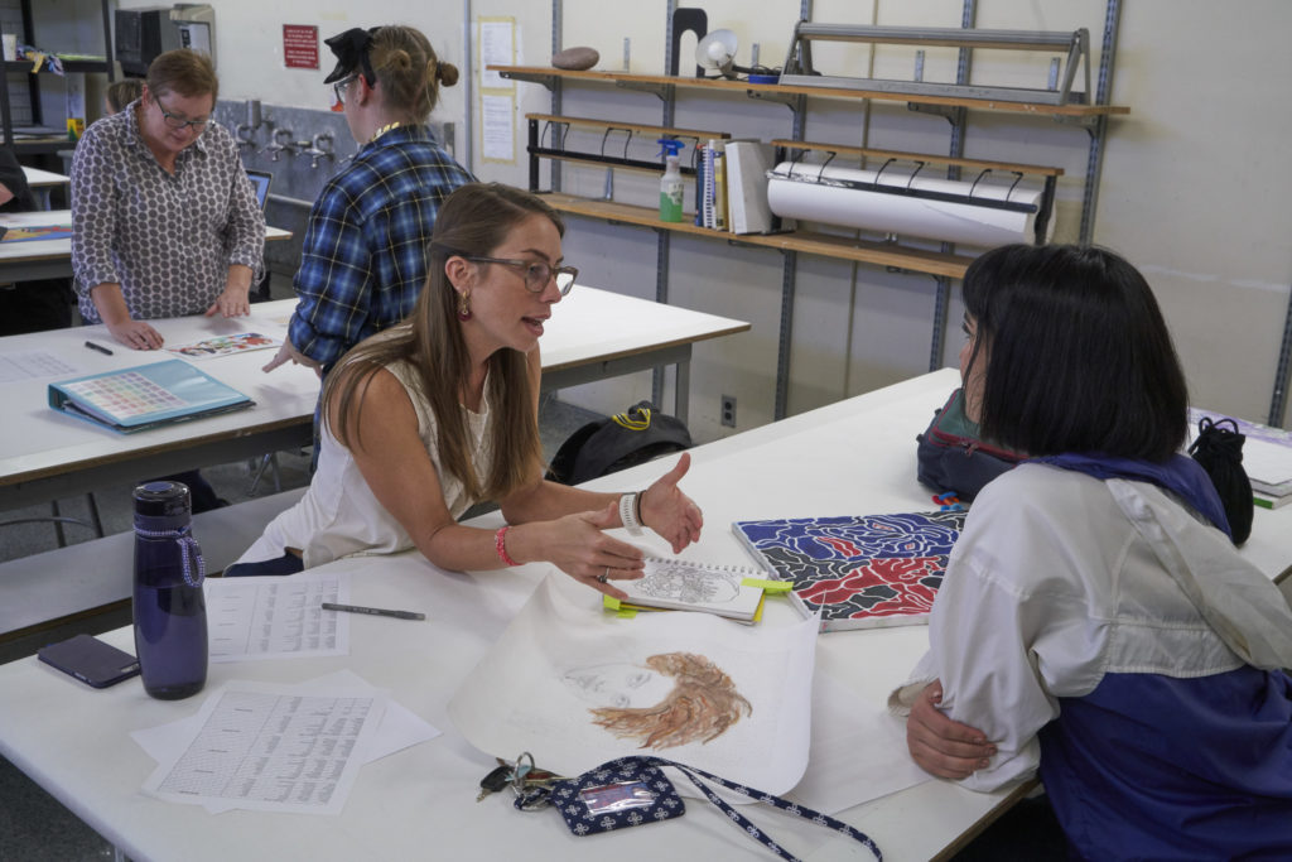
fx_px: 1292
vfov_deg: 36.9
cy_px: 431
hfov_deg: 53.1
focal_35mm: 36
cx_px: 646
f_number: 10
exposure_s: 1/80
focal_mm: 36
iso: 2500
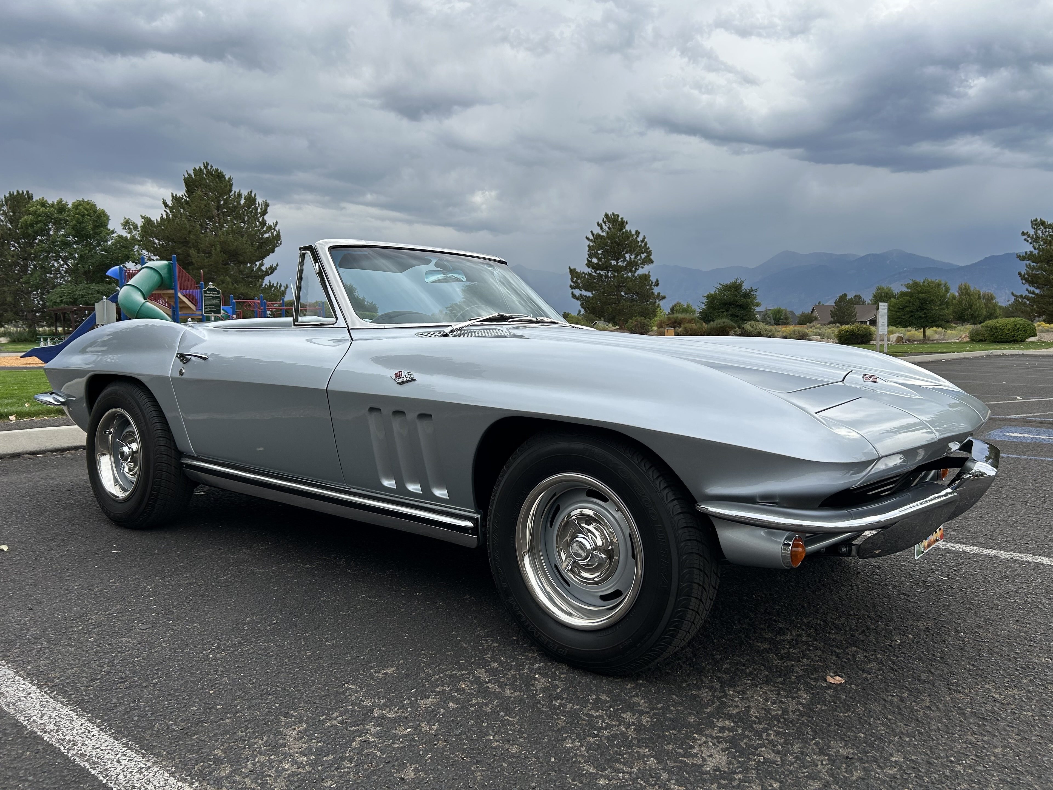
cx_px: 526
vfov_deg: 53.1
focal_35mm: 26
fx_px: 791
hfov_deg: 67.3
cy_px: 395
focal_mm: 5.7
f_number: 1.5
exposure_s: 1/2513
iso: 50
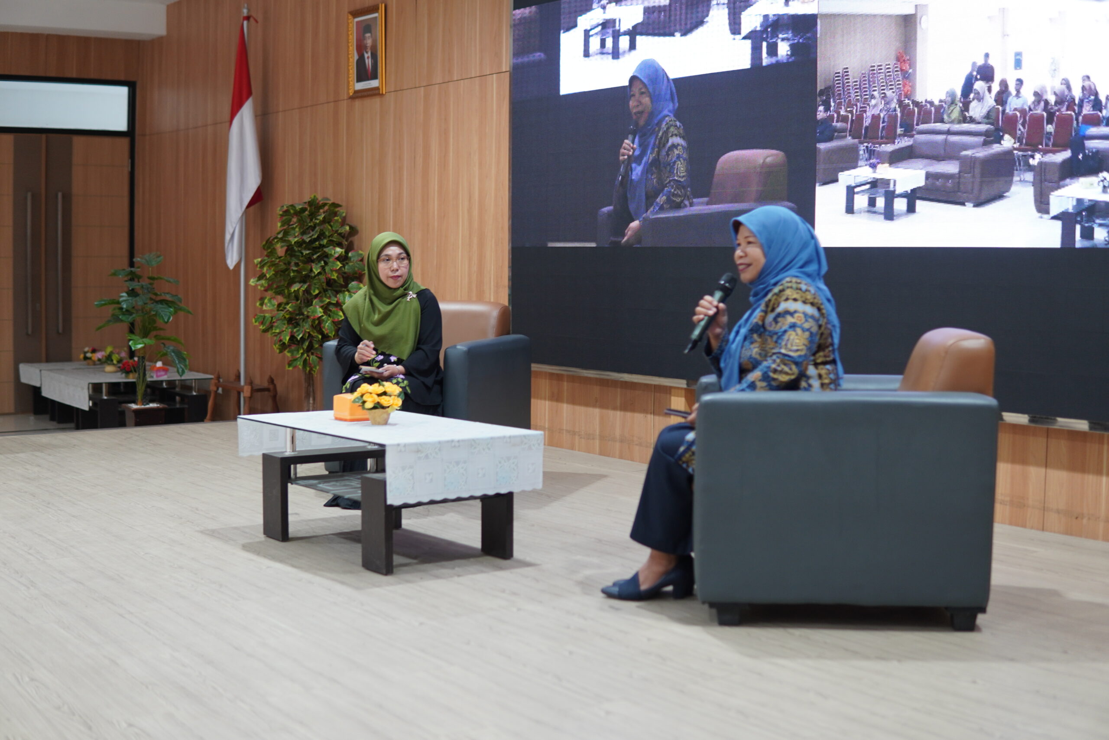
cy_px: 370
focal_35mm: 45
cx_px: 554
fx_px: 1386
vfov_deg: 29.9
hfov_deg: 43.6
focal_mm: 30
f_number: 1.8
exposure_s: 1/30
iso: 200
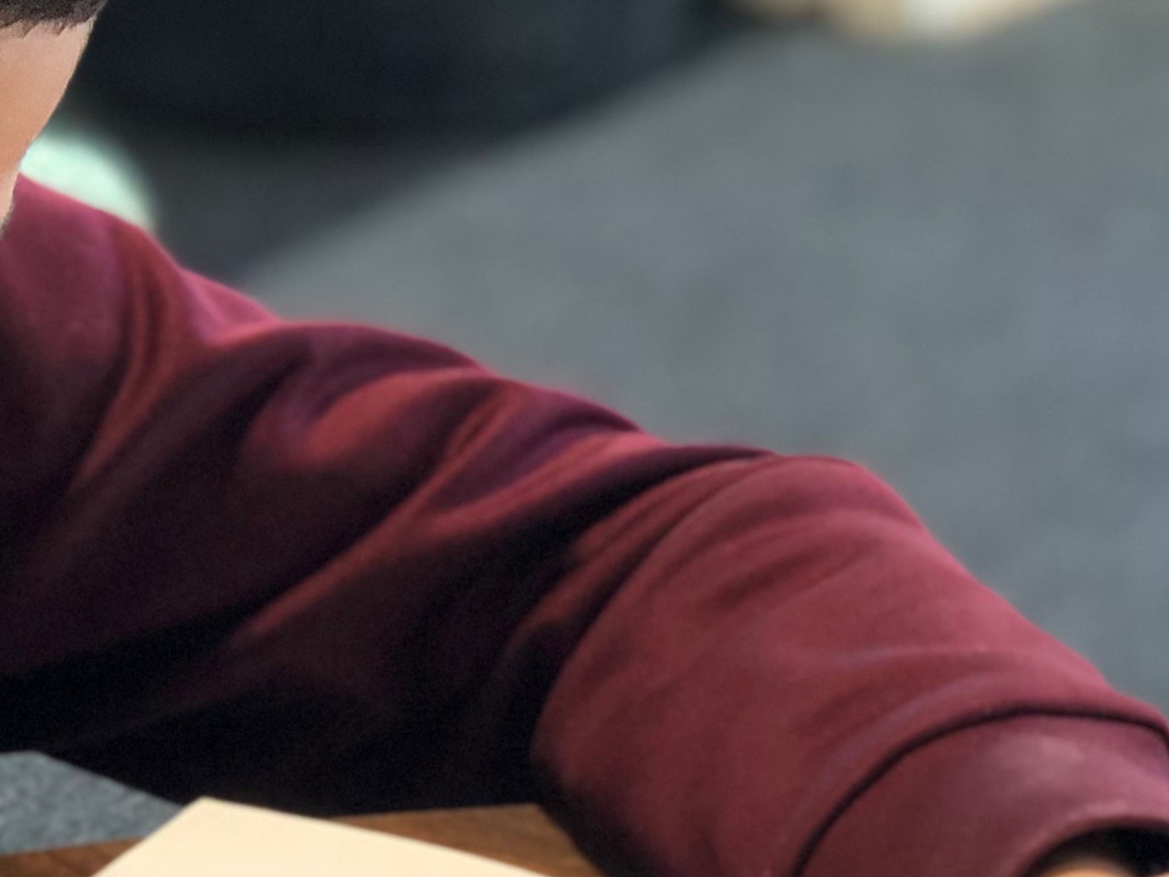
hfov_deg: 11.6
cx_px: 193
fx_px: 5742
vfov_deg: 8.7
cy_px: 581
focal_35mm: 170
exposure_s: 1/60
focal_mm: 6
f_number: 2.4
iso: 40
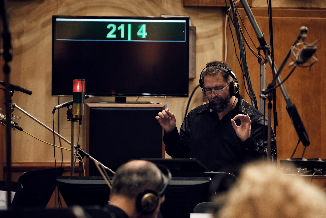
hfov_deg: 18.3
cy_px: 109
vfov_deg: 12.2
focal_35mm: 112
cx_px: 163
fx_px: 1014
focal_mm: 74.4
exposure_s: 1/250
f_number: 2.8
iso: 2500
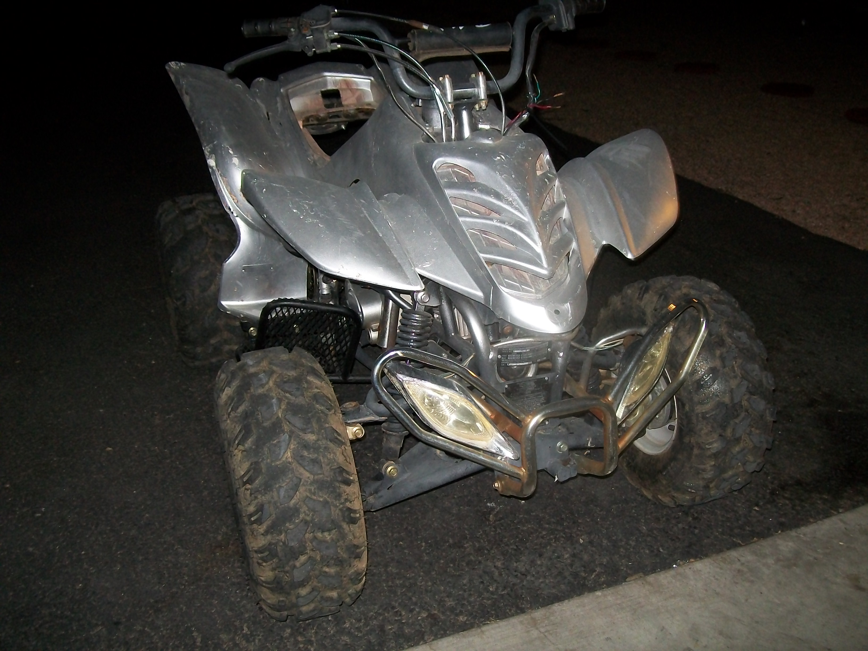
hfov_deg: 51.4
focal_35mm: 36
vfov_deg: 39.7
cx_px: 434
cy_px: 326
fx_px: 903
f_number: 2.7
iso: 160
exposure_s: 1/30
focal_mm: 6
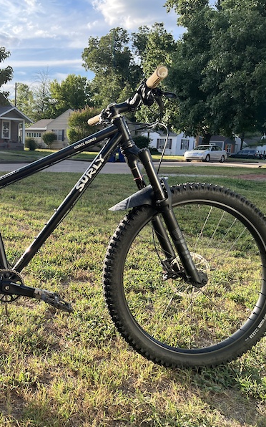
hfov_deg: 33.0
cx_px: 38
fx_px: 430
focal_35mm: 37
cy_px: 214
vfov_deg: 52.8
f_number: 1.5
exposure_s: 1/846
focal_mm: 5.7
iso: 50
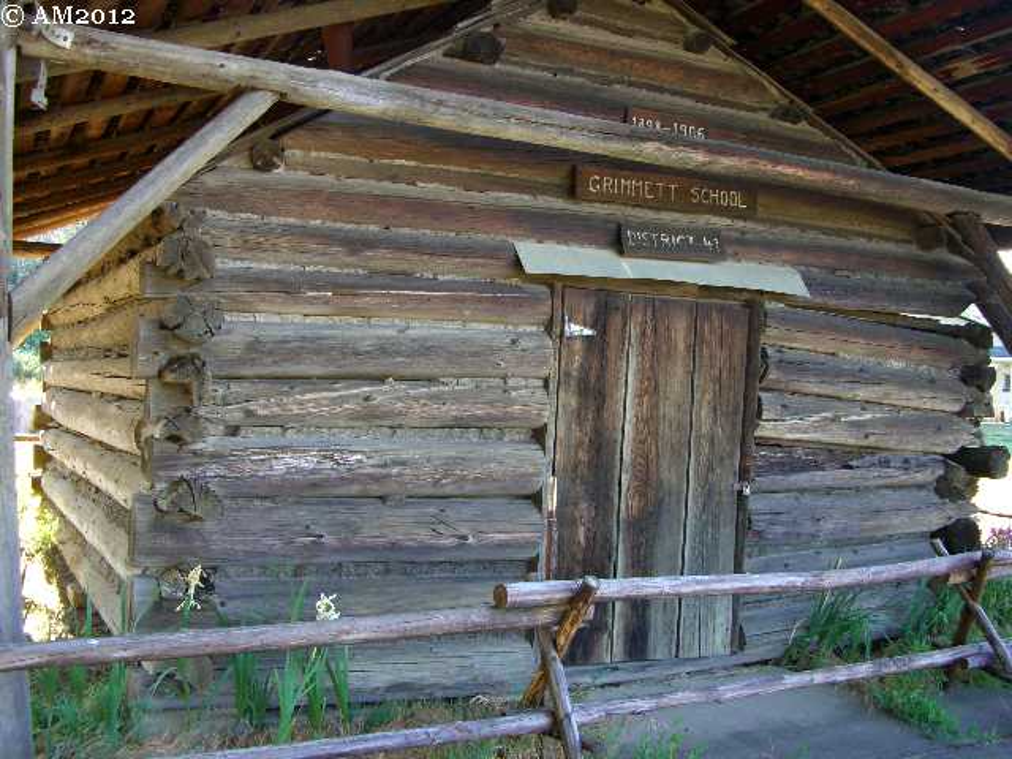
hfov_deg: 49.0
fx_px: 1111
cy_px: 380
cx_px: 506
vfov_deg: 37.7
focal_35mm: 38
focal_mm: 7.9
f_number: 2.8
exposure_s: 1/125
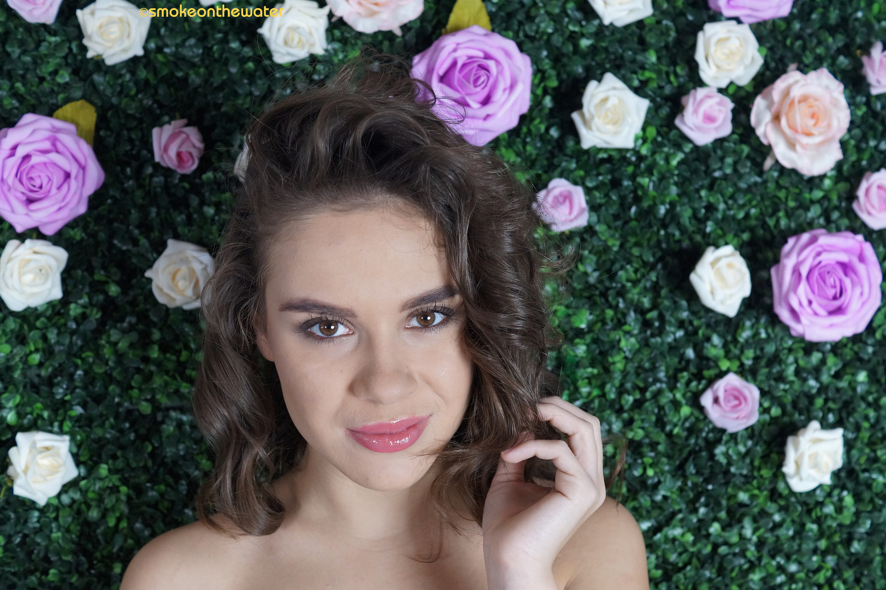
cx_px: 443
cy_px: 295
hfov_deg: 37.9
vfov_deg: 25.7
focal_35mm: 52
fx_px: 1291
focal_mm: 35
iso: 1250
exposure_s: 1/160
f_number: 4
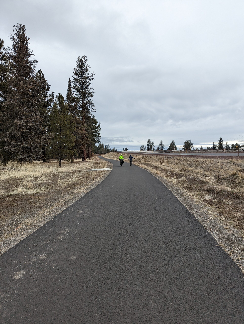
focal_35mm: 24
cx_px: 122
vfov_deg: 71.5
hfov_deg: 56.9
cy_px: 162
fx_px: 225
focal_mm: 6.81
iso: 52
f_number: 1.85
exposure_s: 1/814
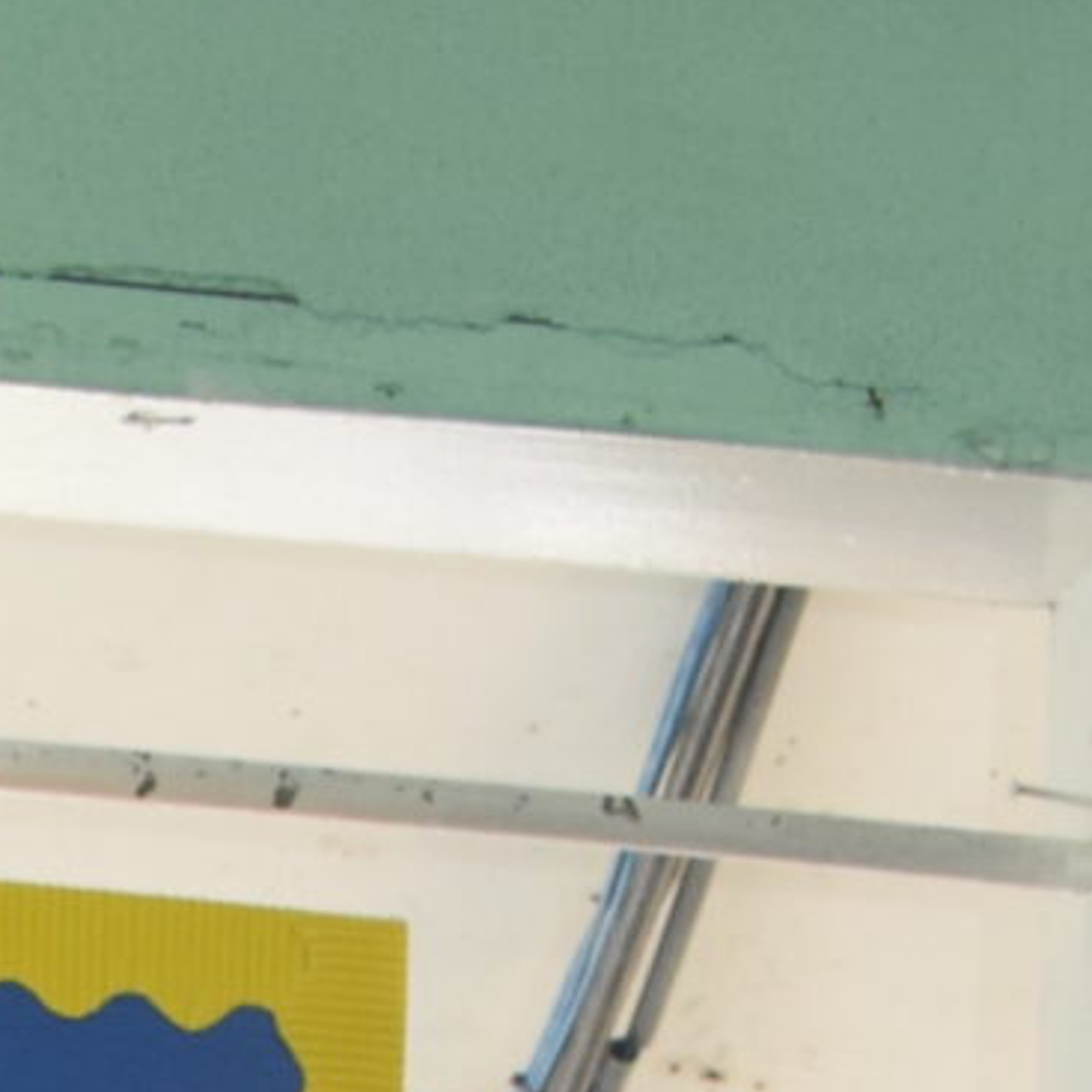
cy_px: 3739
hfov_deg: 9.5
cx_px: -372
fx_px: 6424
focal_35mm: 180
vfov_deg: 7.8
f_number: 5.6
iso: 450
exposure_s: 1/125
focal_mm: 18
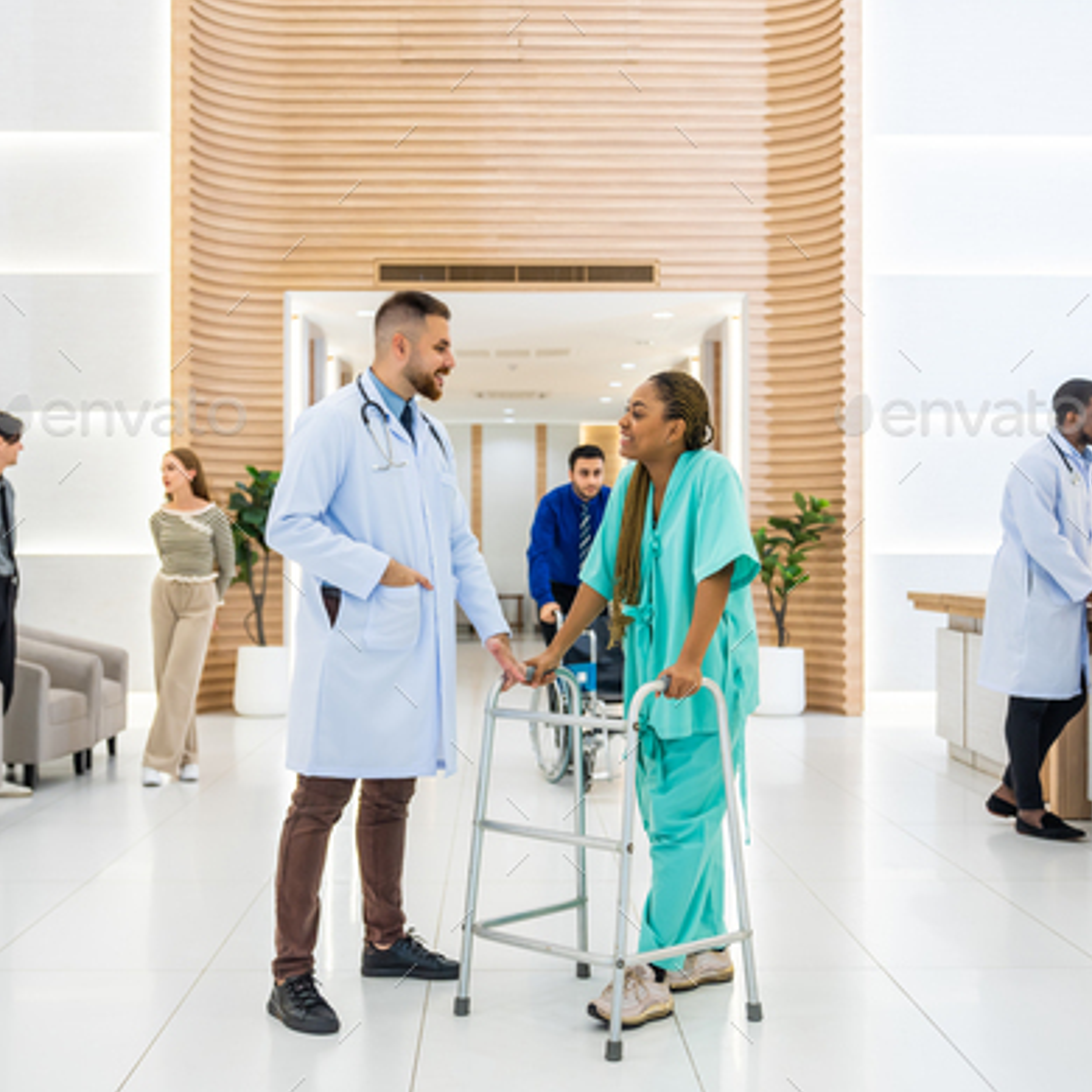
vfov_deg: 37.6
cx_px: 532
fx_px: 1606
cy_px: 545
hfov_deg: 37.5
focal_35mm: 45
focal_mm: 35
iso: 800
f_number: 2.8
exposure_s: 1/250
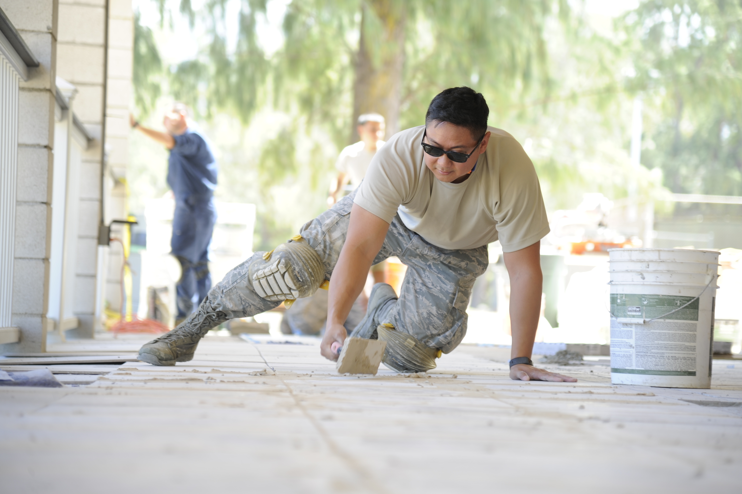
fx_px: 2266
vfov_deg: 12.4
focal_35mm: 110
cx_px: 371
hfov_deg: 18.6
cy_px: 247
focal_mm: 110
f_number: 4
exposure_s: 1/60
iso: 200
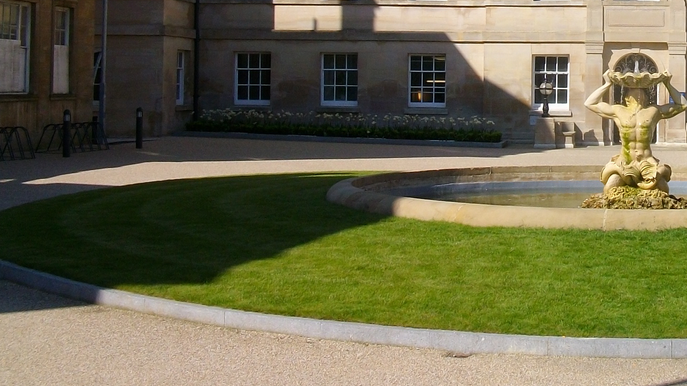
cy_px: 32
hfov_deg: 30.4
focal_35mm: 66
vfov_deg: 18.0
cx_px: 630
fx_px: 1202
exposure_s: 1/457
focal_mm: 5.7
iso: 80
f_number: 5.5
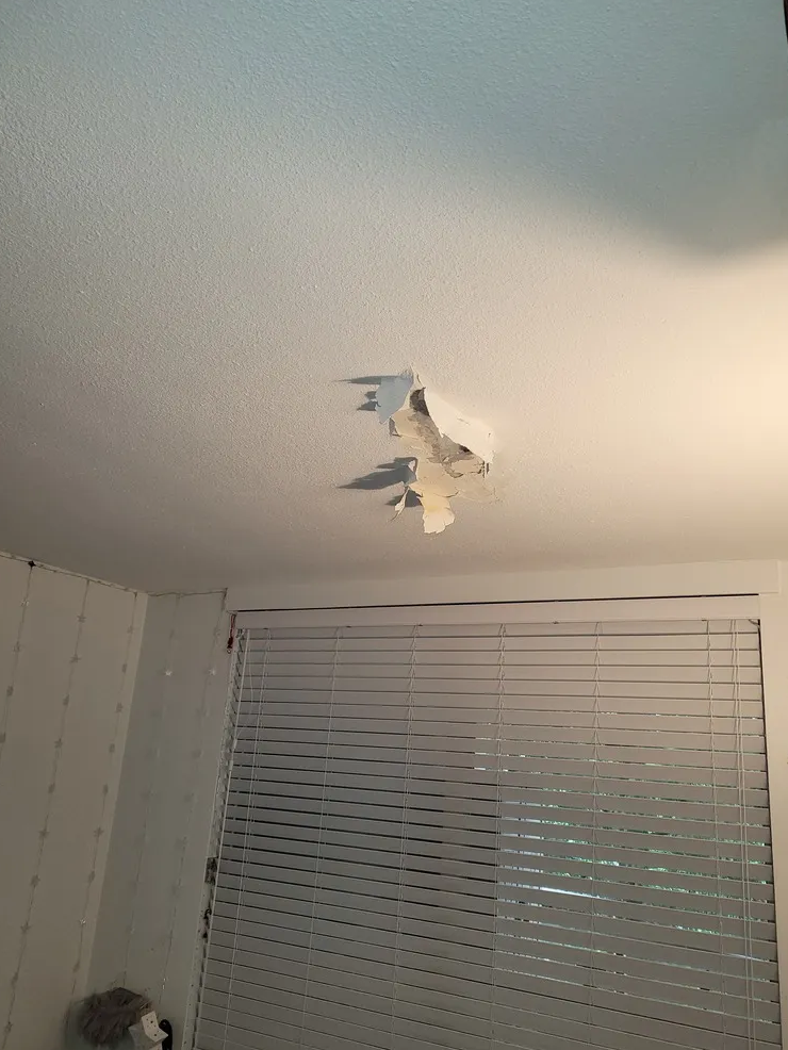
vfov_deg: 65.3
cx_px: 404
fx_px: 819
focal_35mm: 27
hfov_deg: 51.4
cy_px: 531
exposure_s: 1/60
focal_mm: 5.4
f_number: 1.8
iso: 125
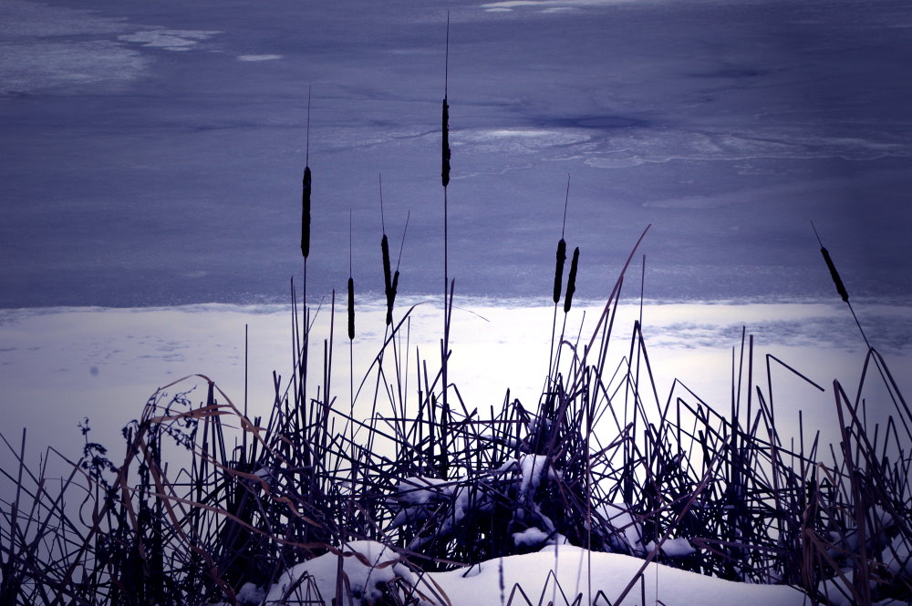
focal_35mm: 75
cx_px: 456
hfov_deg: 27.0
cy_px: 303
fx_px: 1898
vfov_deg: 18.2
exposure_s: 1/320
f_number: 9
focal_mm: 50
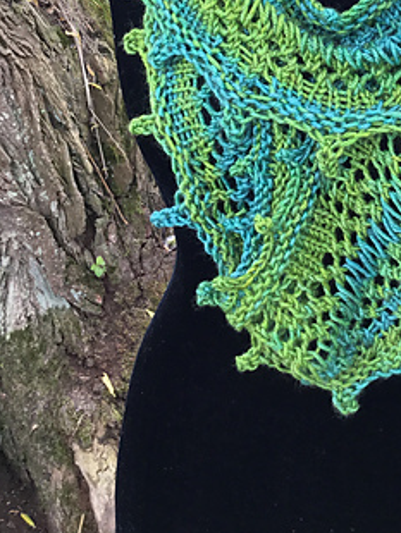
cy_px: 36
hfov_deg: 22.5
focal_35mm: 64
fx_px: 987
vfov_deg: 28.8
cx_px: 349
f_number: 2.4
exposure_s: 1/100
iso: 40
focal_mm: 3.3
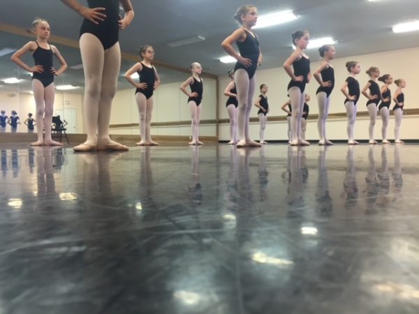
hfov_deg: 61.7
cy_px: 157
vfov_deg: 48.2
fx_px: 351
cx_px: 210
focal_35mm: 29
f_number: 2.2
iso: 64
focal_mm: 4.15
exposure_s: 1/30
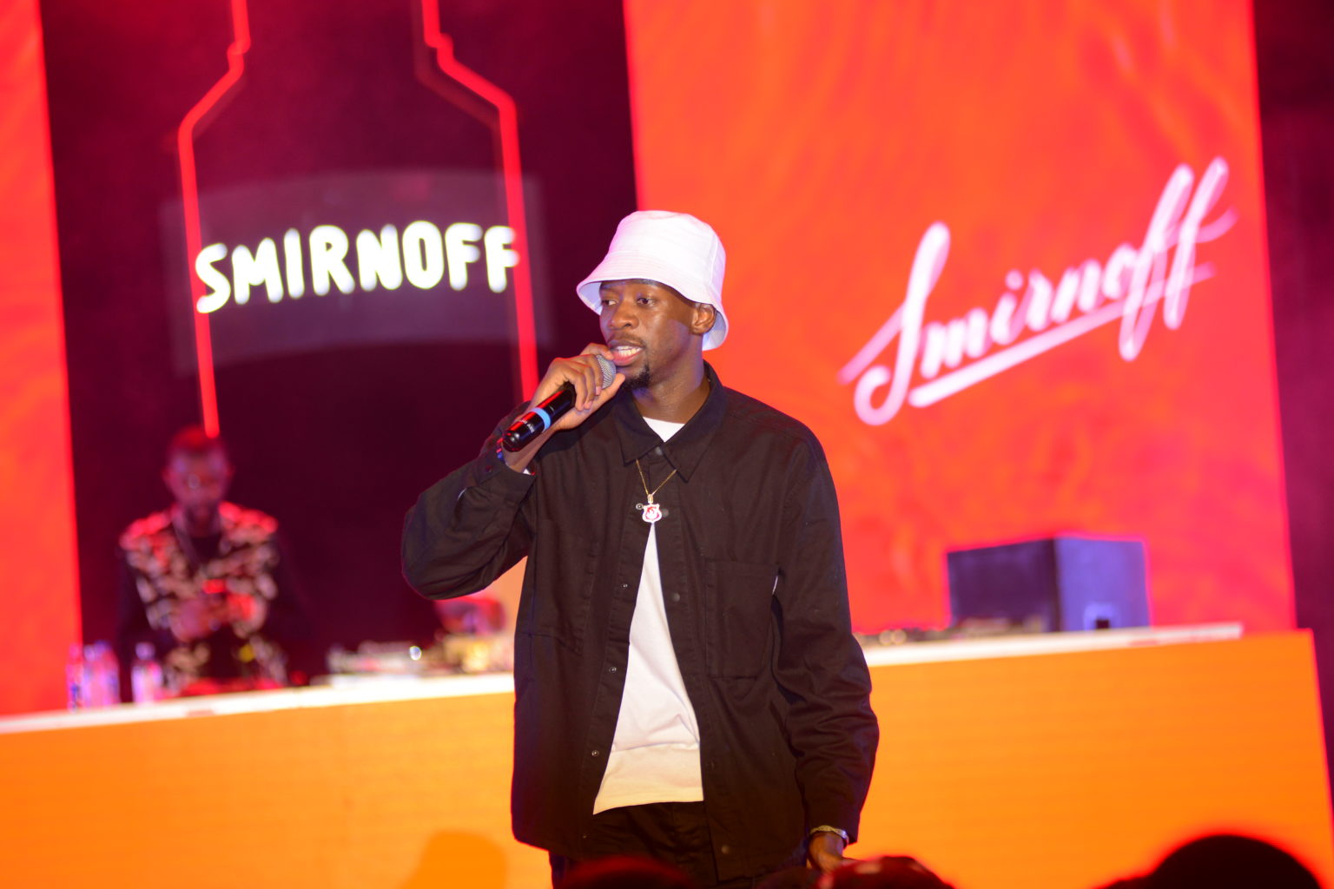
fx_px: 5928
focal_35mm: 160
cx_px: 667
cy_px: 444
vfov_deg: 8.6
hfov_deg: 12.8
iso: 800
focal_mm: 160
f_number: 4
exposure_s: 1/400
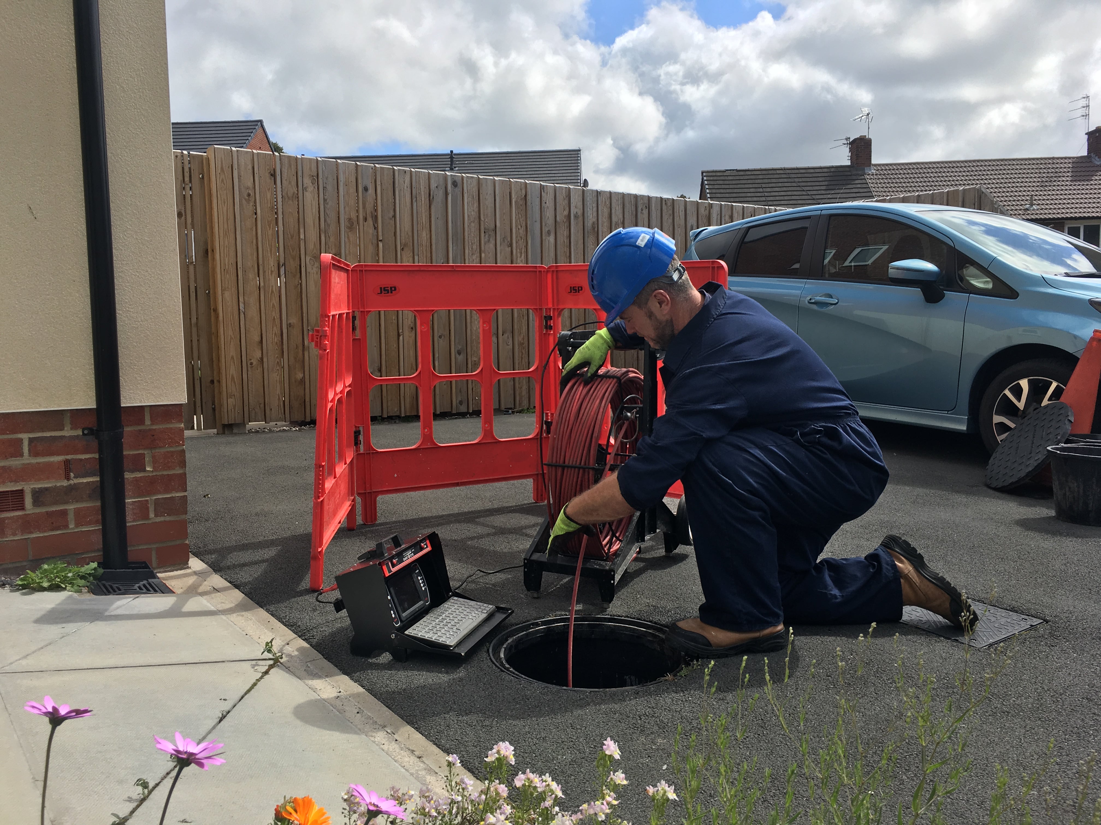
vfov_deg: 48.2
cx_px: 550
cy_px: 412
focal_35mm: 29
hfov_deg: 61.7
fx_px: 922
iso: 25
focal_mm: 4.15
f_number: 2.2
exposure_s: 1/1479
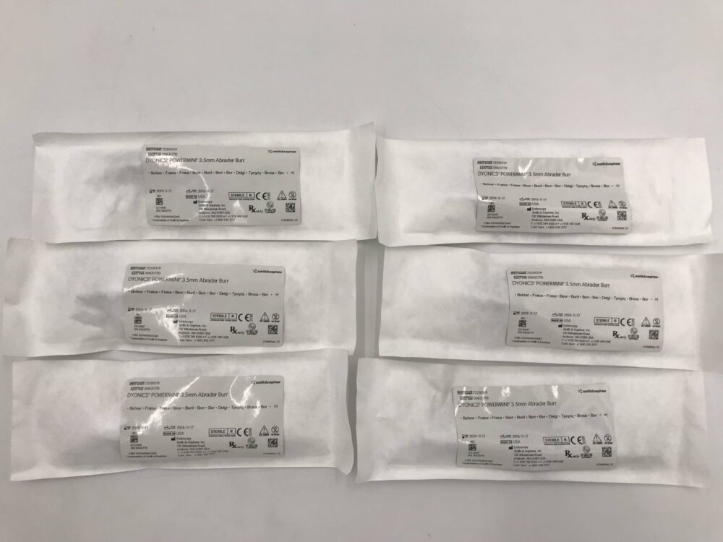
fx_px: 585
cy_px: 271
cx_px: 362
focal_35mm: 28
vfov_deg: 49.7
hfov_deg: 63.4
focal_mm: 3.99
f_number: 1.8
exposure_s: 1/60
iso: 25
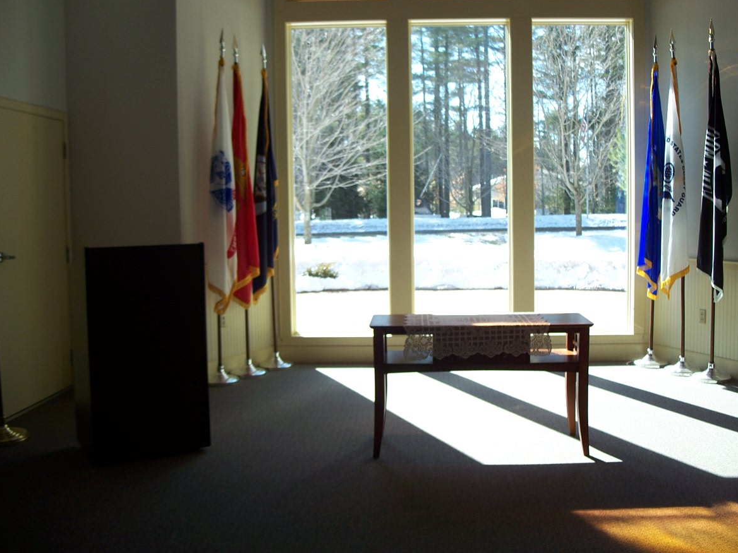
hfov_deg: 49.0
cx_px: 377
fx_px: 810
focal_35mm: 38
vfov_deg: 37.7
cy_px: 271
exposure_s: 1/160
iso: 64
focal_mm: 7.8
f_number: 2.8
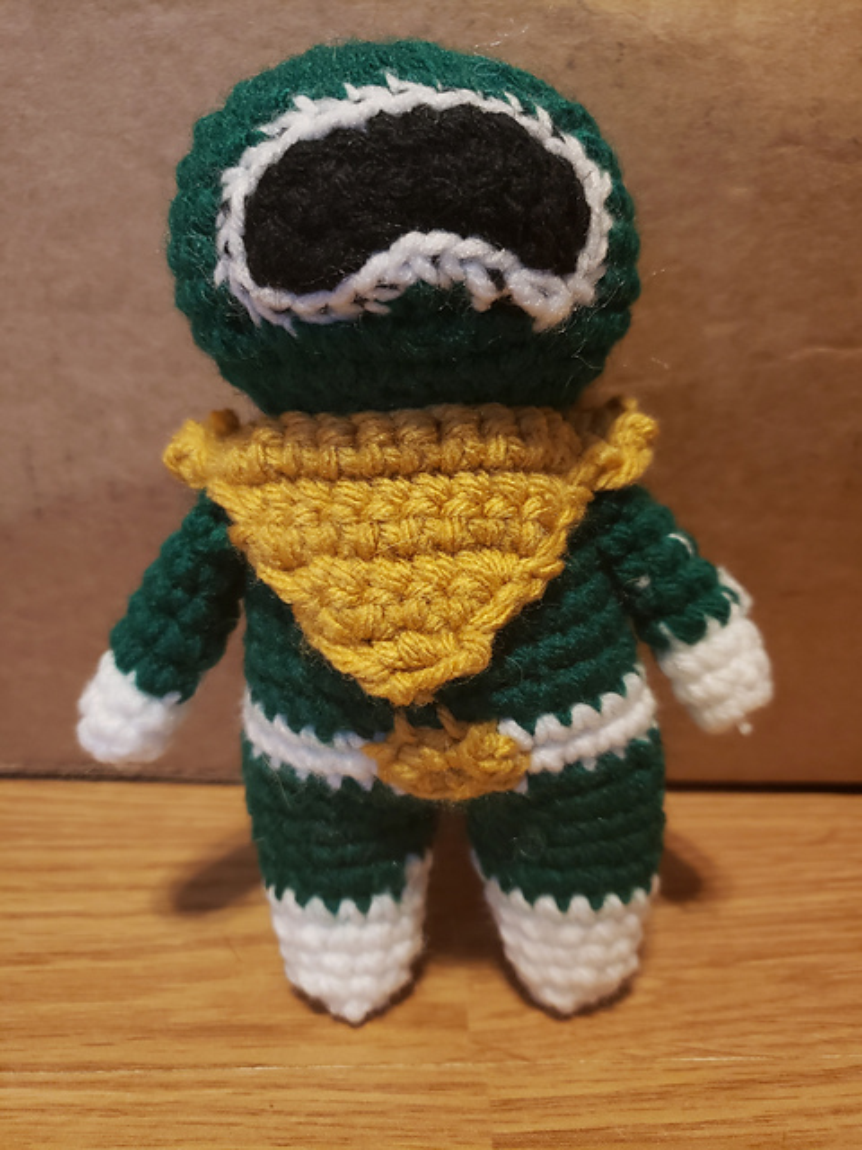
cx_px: 431
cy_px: 575
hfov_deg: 53.1
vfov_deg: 67.3
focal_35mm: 26
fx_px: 863
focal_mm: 4.3
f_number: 1.5
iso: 250
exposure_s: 1/10
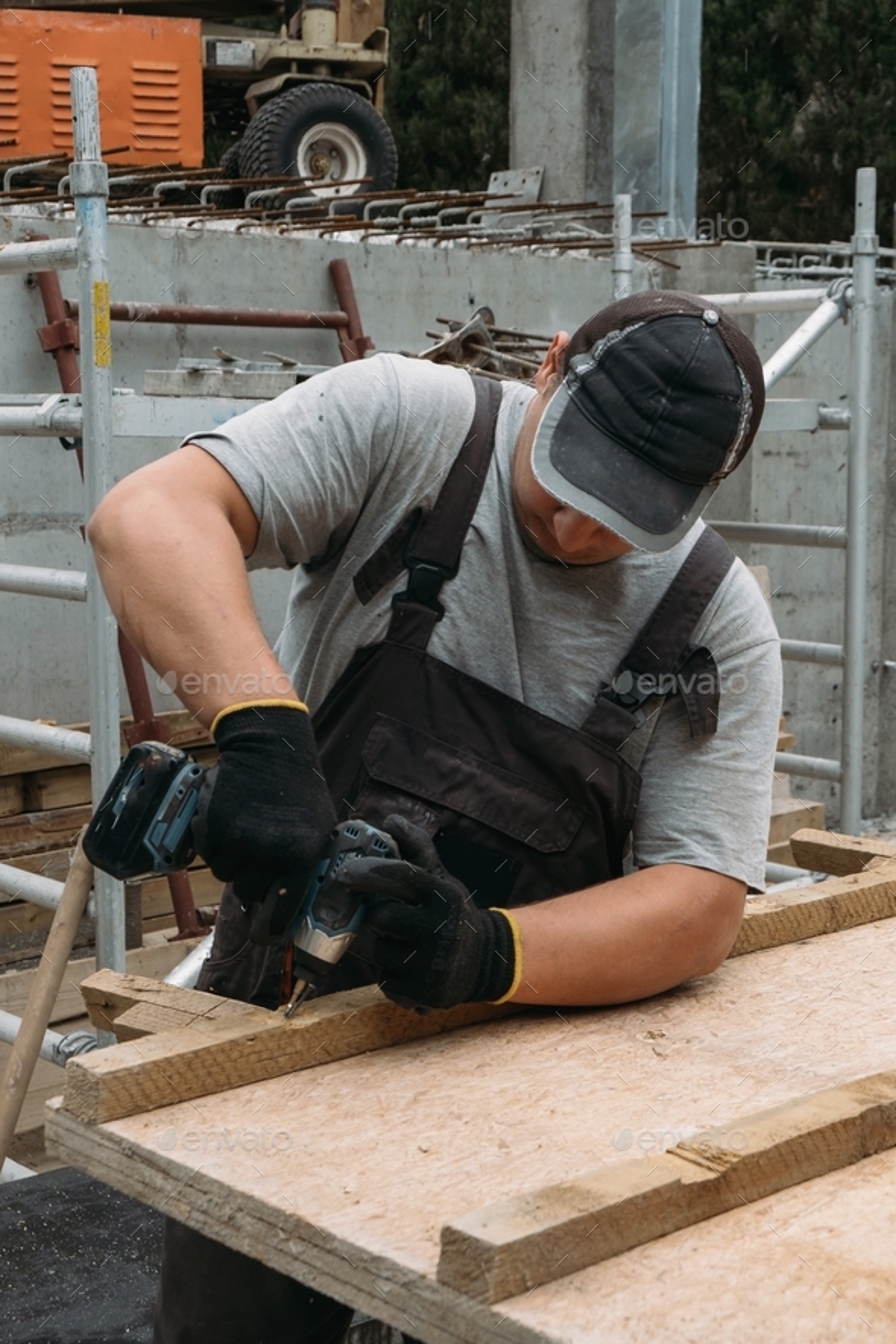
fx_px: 1904
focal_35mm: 51
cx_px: 448
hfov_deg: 26.5
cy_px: 672
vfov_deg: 38.9
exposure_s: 1/250
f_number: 7.1
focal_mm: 34.3
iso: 200
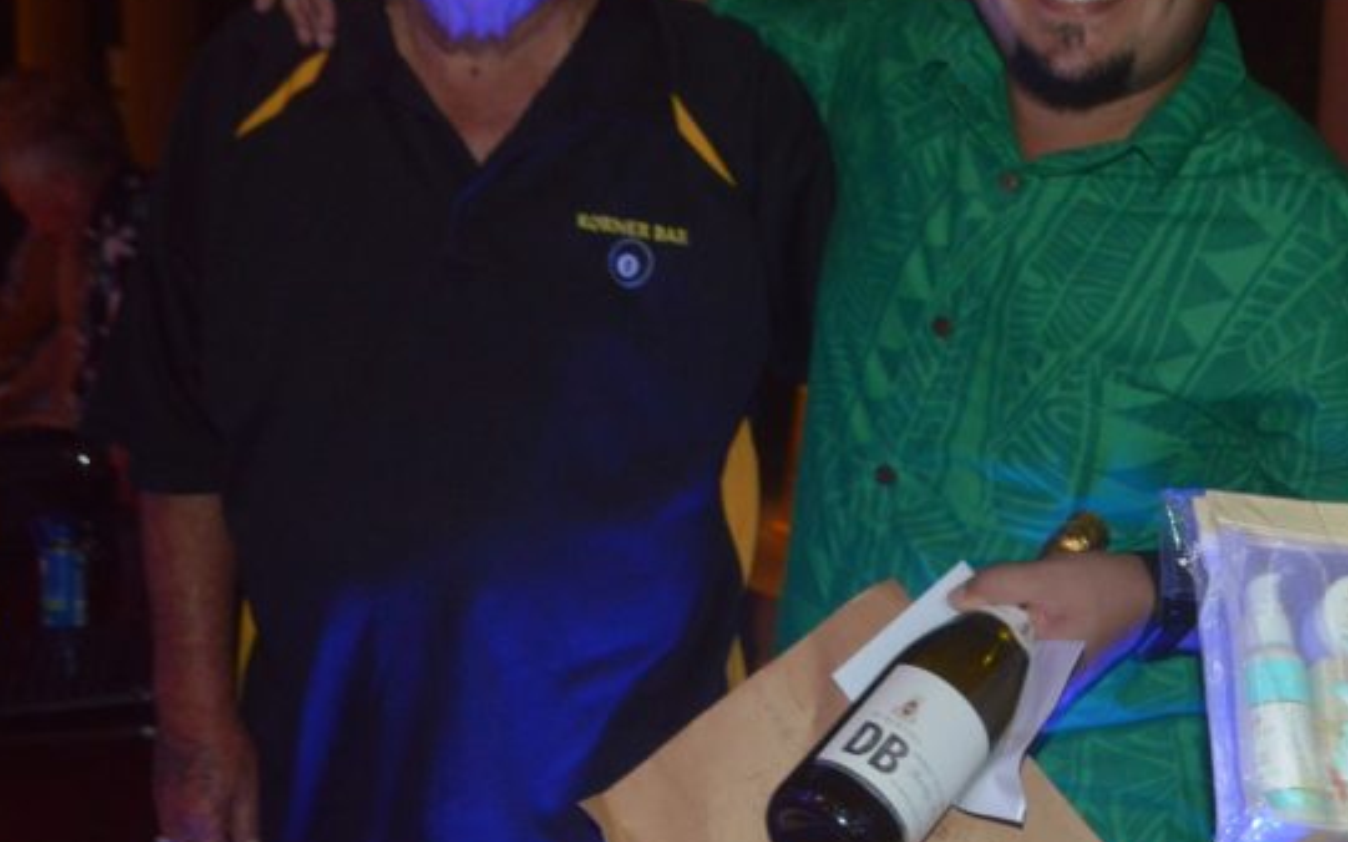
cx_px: 1086
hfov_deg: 37.4
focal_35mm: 52
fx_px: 1910
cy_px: 333
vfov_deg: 24.8
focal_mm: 18
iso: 800
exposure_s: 1/60
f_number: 3.5
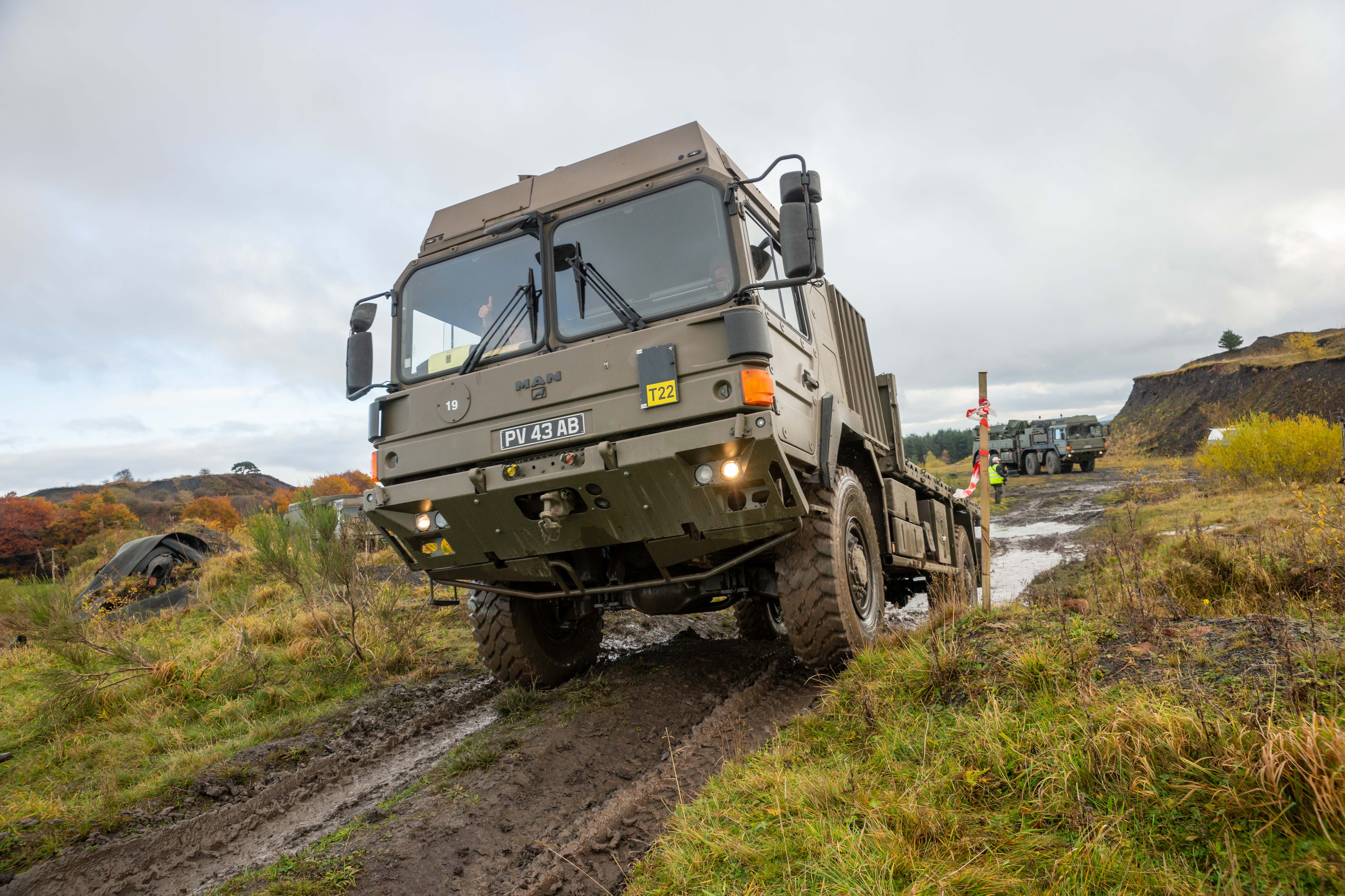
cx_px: 672
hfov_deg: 73.7
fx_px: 897
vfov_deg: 53.1
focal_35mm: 24
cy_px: 448
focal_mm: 24
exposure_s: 1/200
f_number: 6.7
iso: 400
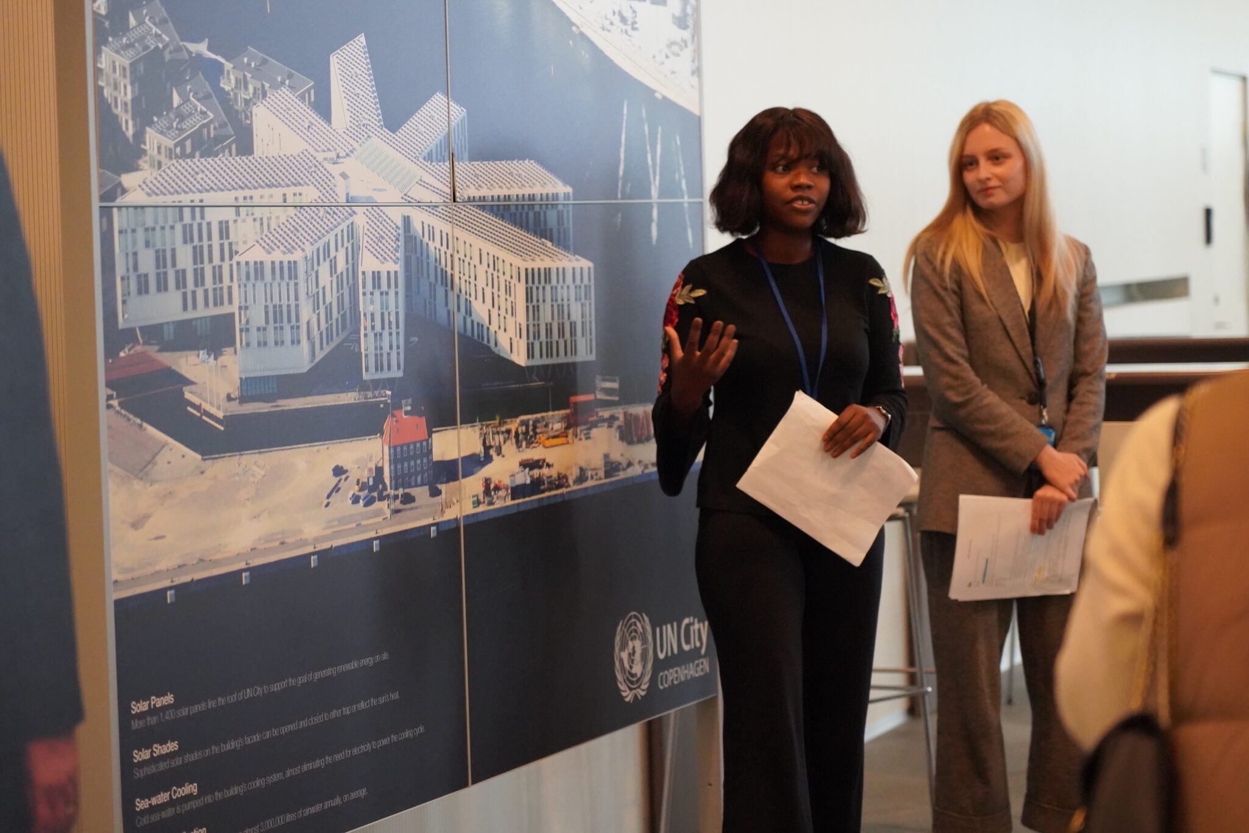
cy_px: 416
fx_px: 3642
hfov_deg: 19.5
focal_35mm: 105
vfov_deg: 13.0
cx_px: 624
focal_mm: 105
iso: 12800
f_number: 4
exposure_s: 1/160
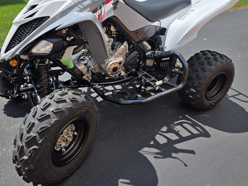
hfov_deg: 61.6
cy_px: 77
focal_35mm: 29
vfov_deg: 48.0
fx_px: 208
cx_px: 121
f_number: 1.7
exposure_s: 1/6574
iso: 80
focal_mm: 6.3
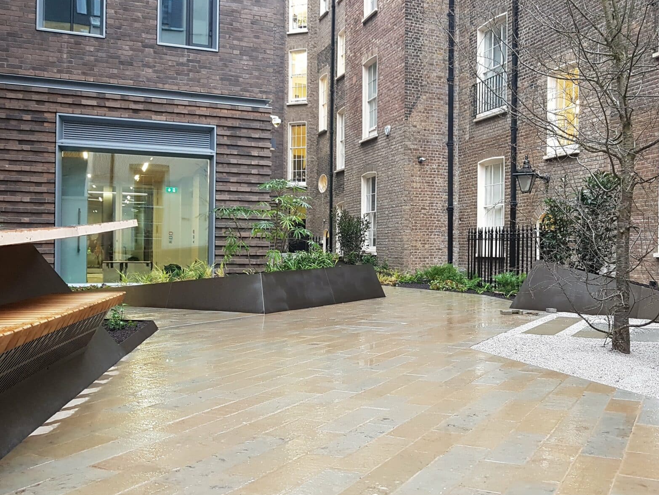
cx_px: 384
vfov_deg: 41.8
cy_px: 252
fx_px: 647
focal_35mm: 34
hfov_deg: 53.7
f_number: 1.7
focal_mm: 4.2
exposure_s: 1/50
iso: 160
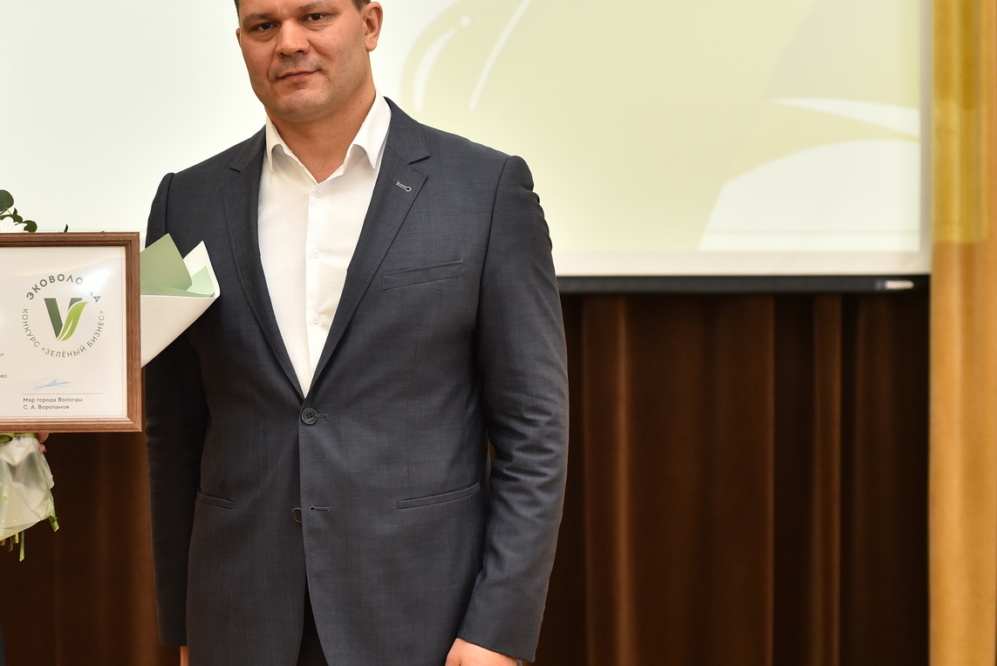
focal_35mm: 84
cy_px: 241
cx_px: 206
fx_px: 2327
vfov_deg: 16.3
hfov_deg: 23.8
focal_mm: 50
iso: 800
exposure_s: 1/200
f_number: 3.2
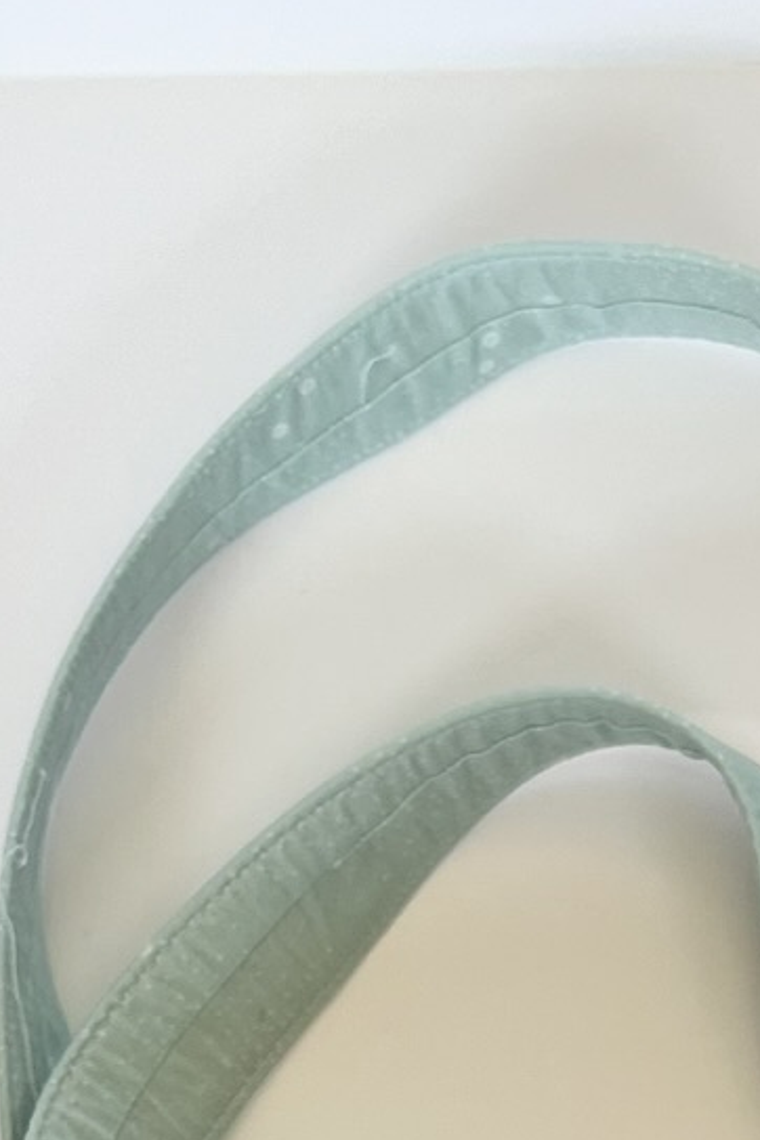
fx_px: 3230
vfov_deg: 16.9
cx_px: 739
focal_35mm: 102
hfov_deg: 13.3
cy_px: 1990
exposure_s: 1/121
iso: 64
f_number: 1.5
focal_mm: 5.7
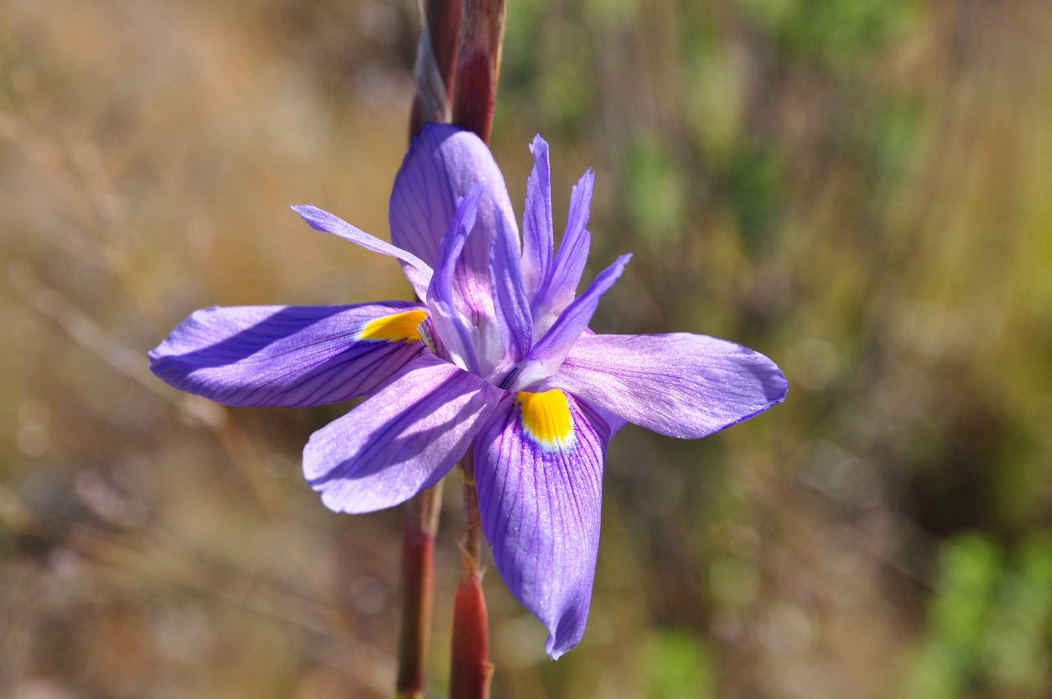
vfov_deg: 10.7
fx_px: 3721
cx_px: 526
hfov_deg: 16.1
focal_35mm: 128
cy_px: 350
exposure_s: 1/250
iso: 200
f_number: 10
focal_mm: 85
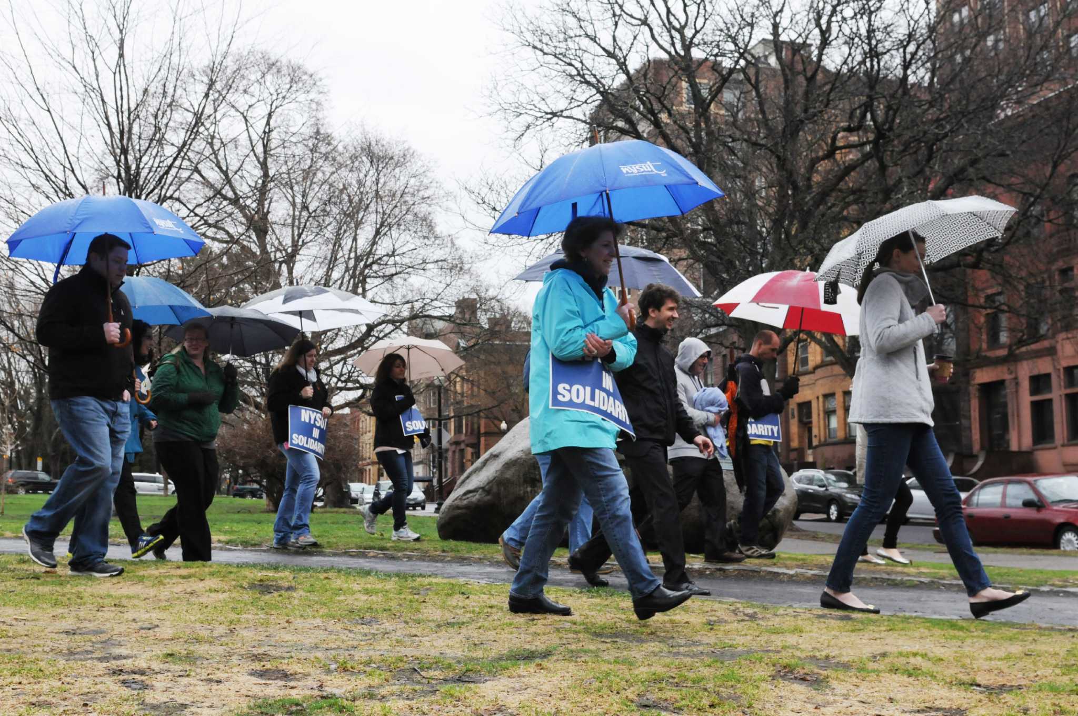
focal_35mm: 42
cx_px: 539
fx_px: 1256
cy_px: 358
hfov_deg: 46.5
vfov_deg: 31.8
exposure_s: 1/320
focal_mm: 28
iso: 800
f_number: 6.3
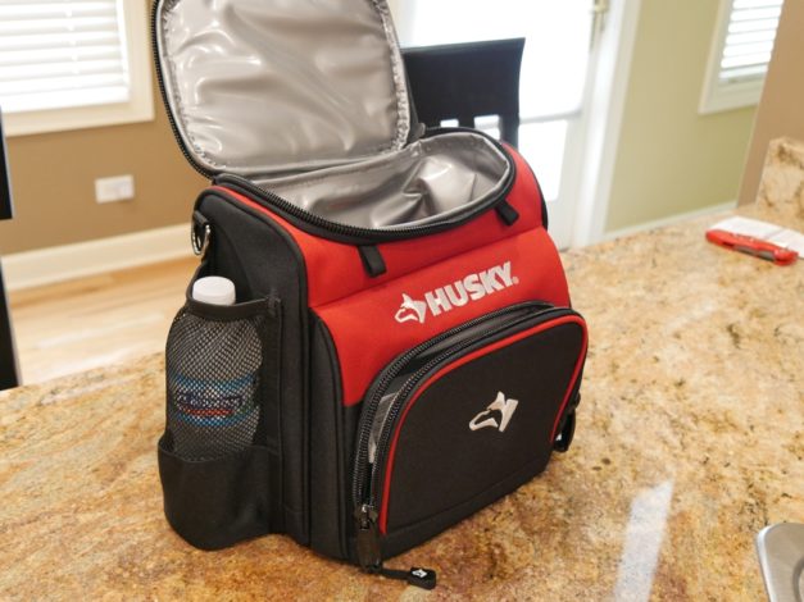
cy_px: 301
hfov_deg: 49.0
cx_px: 402
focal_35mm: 38
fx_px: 882
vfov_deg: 37.7
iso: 2000
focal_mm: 19
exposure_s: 1/60
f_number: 3.8
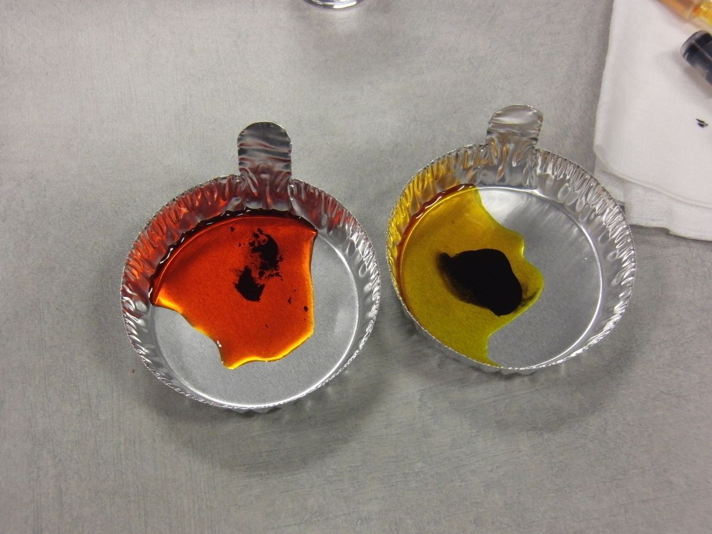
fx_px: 823
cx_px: 356
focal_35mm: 40
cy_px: 267
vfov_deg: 36.0
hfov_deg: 46.8
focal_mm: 7.1
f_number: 3.8
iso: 400
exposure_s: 1/25
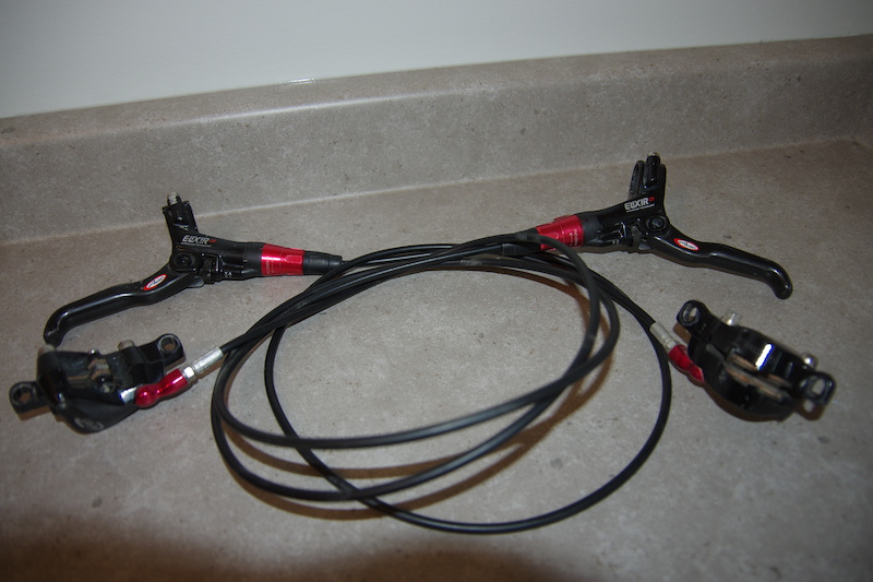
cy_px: 291
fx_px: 655
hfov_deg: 67.4
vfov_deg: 47.9
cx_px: 436
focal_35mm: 27
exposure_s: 1/50
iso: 400
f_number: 3.5
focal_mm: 18
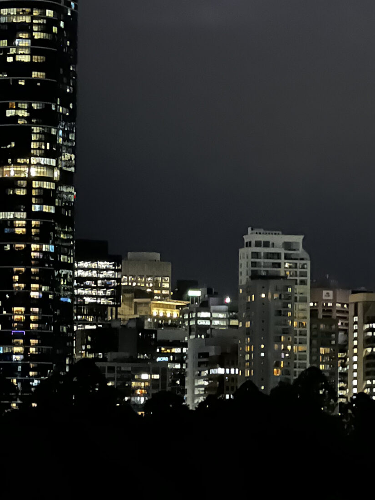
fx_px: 2585
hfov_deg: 8.2
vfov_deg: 11.0
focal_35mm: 179
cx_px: -21
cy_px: 312
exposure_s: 1/4
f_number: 2.8
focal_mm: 9
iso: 1600
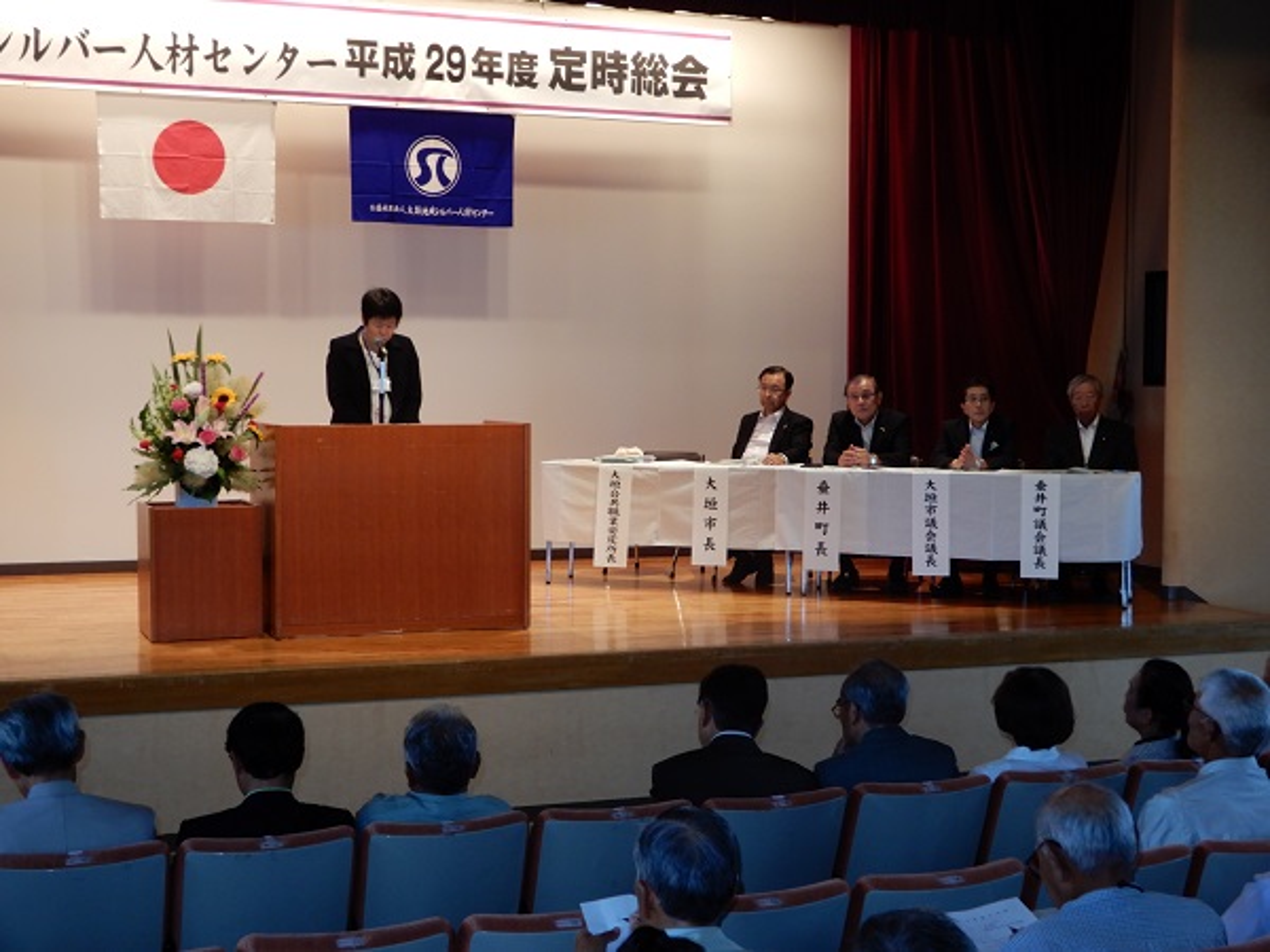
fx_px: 1834
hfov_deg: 38.2
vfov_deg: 29.1
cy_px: 476
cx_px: 635
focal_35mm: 50
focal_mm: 8.9
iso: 220
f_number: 4
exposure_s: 1/30
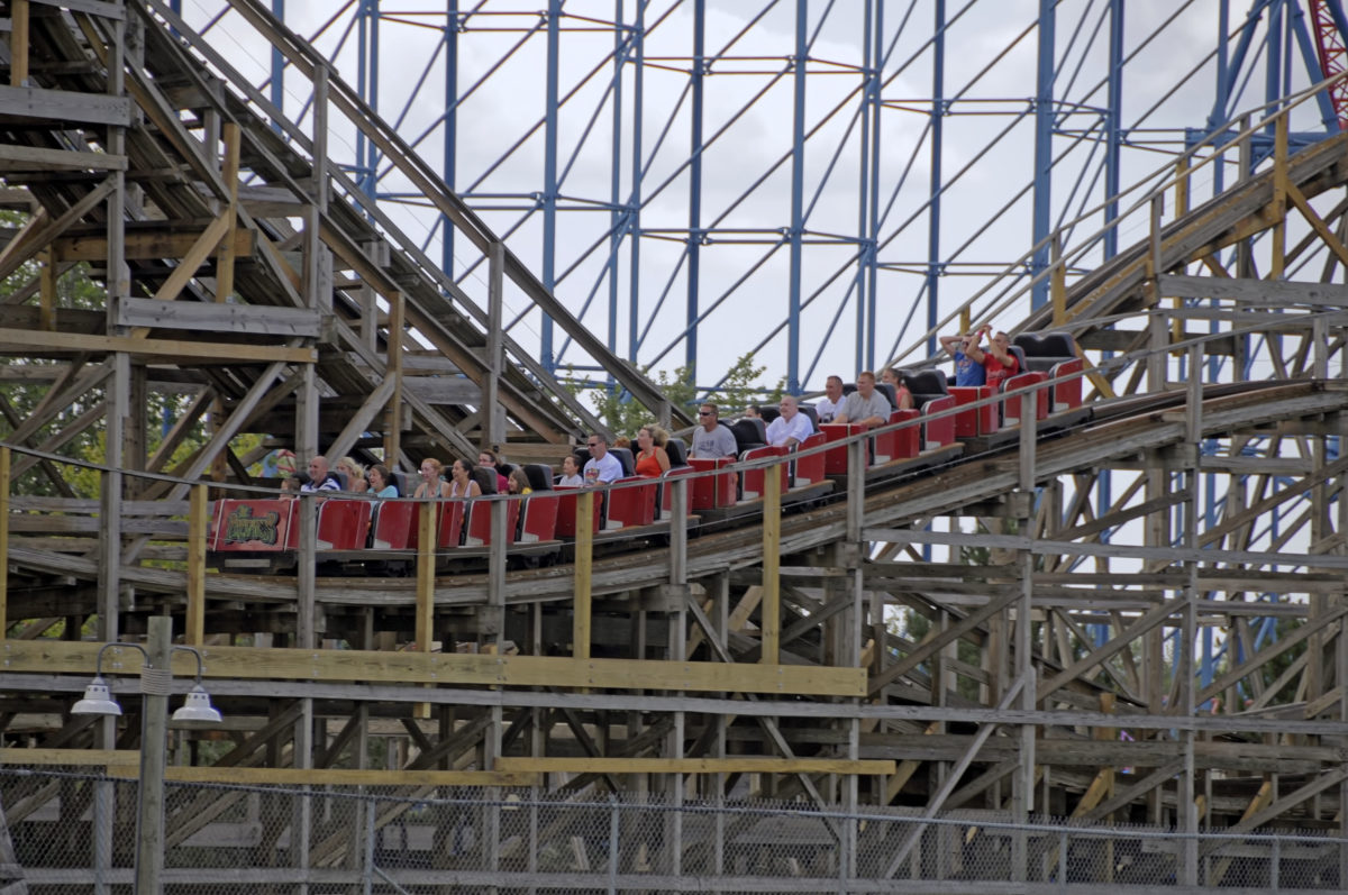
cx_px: 674
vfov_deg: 4.6
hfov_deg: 6.9
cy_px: 448
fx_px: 11220
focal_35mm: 300
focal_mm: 200
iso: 250
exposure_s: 1/500
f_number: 5.6
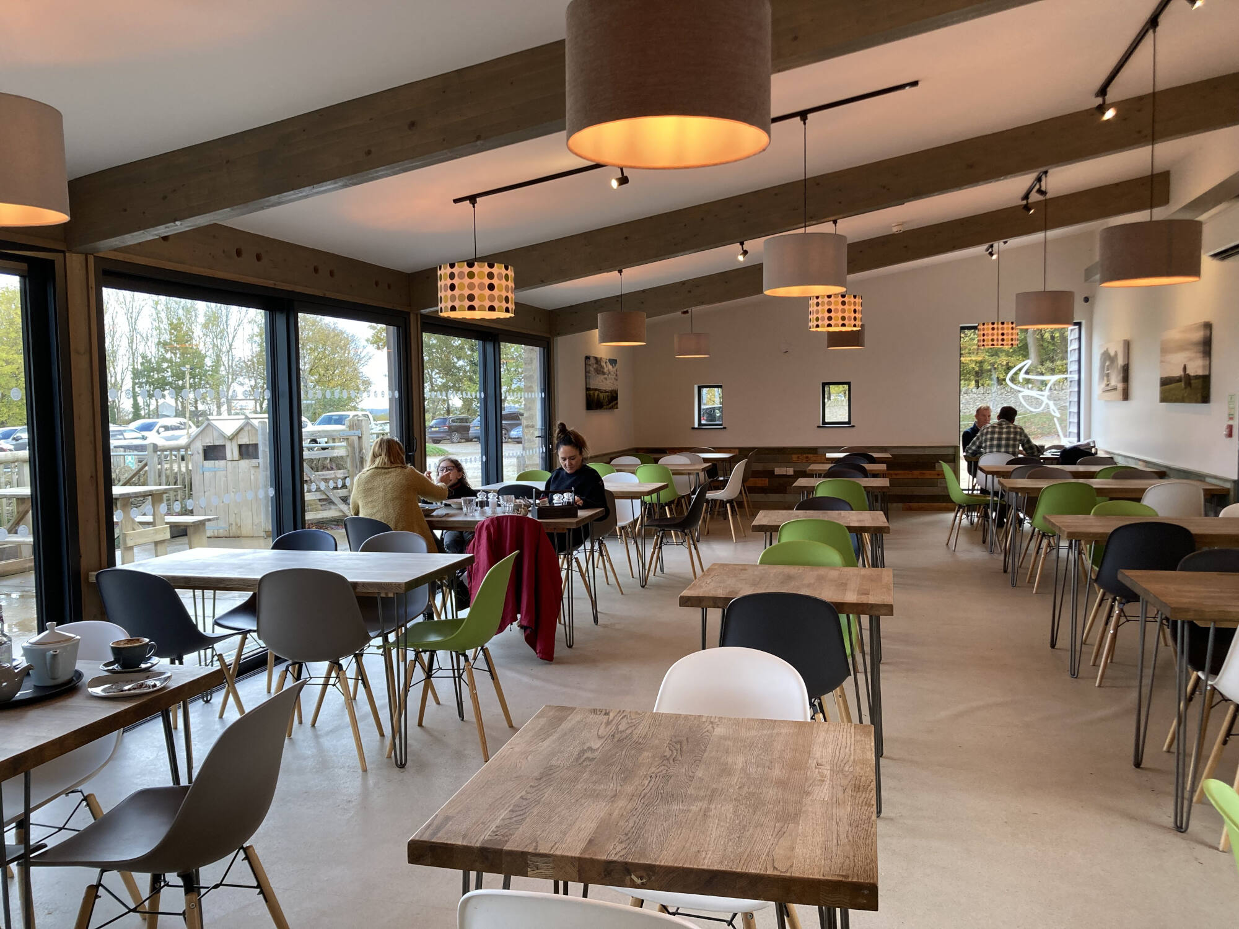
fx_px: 1002
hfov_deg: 63.4
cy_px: 464
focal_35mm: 28
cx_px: 620
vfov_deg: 49.7
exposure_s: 1/100
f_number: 1.8
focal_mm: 3.99
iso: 64
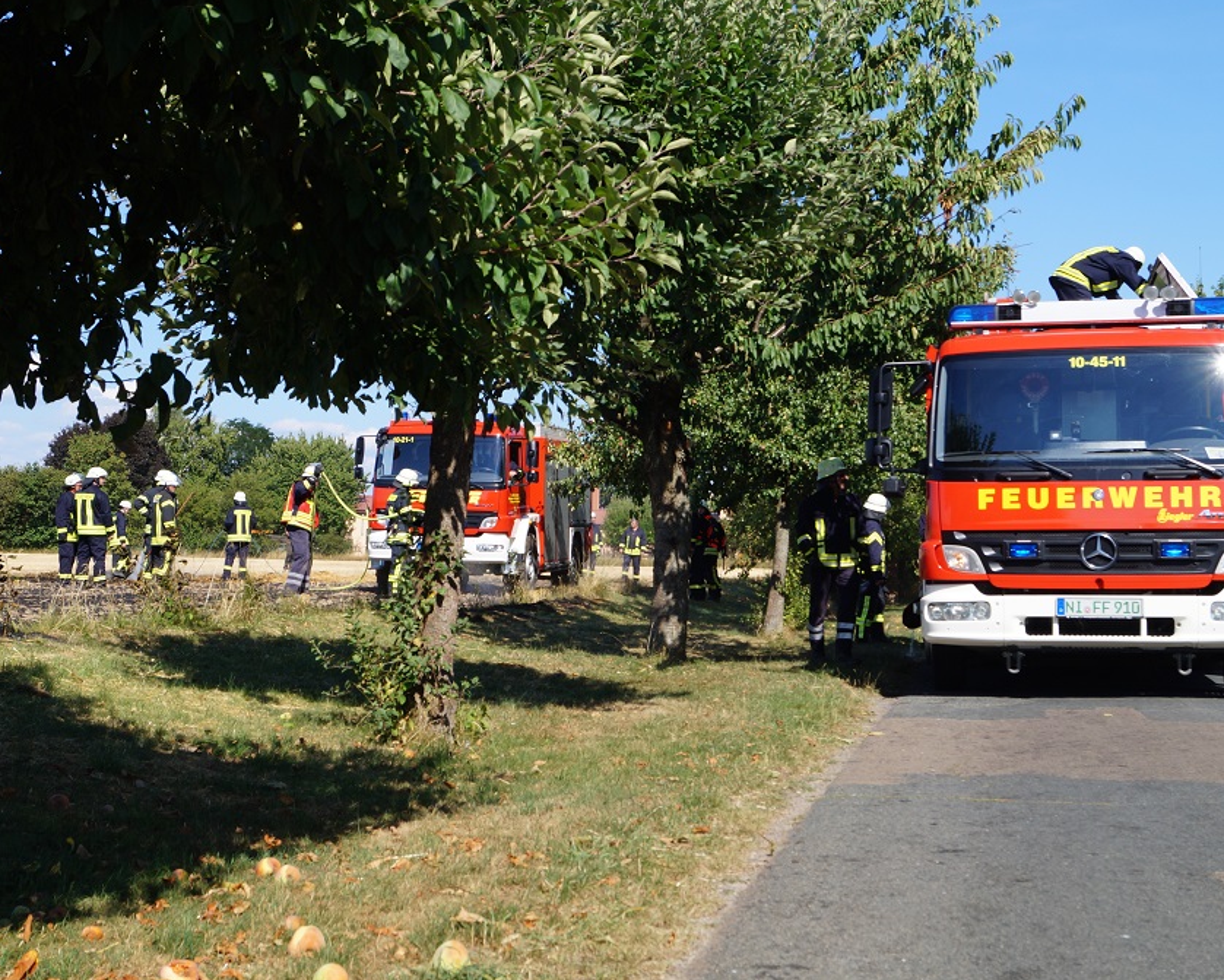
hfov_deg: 38.8
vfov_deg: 31.5
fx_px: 1739
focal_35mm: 48
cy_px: 489
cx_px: 594
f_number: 10
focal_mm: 28
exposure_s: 1/125
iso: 100
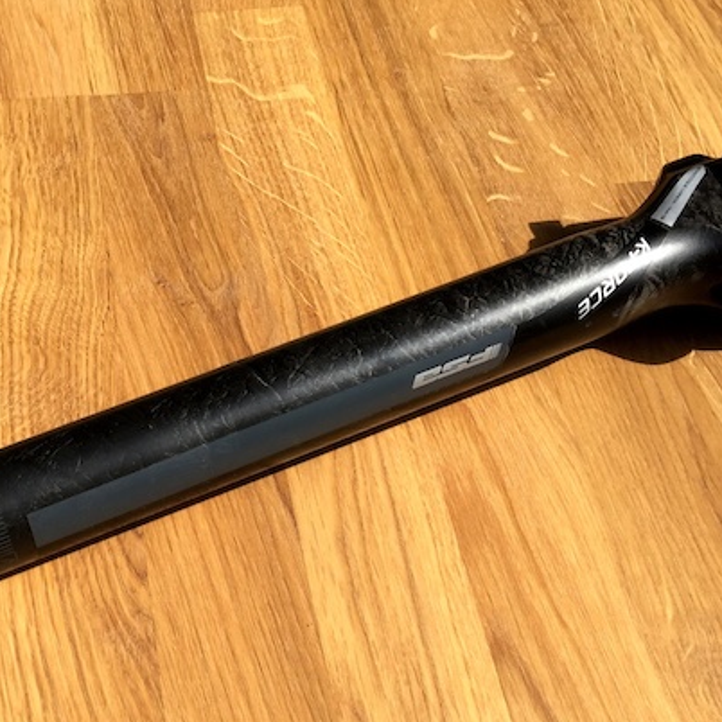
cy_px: 471
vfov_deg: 33.2
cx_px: 176
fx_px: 1203
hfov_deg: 32.7
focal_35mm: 51
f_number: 2.2
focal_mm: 4.15
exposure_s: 1/1130
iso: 32
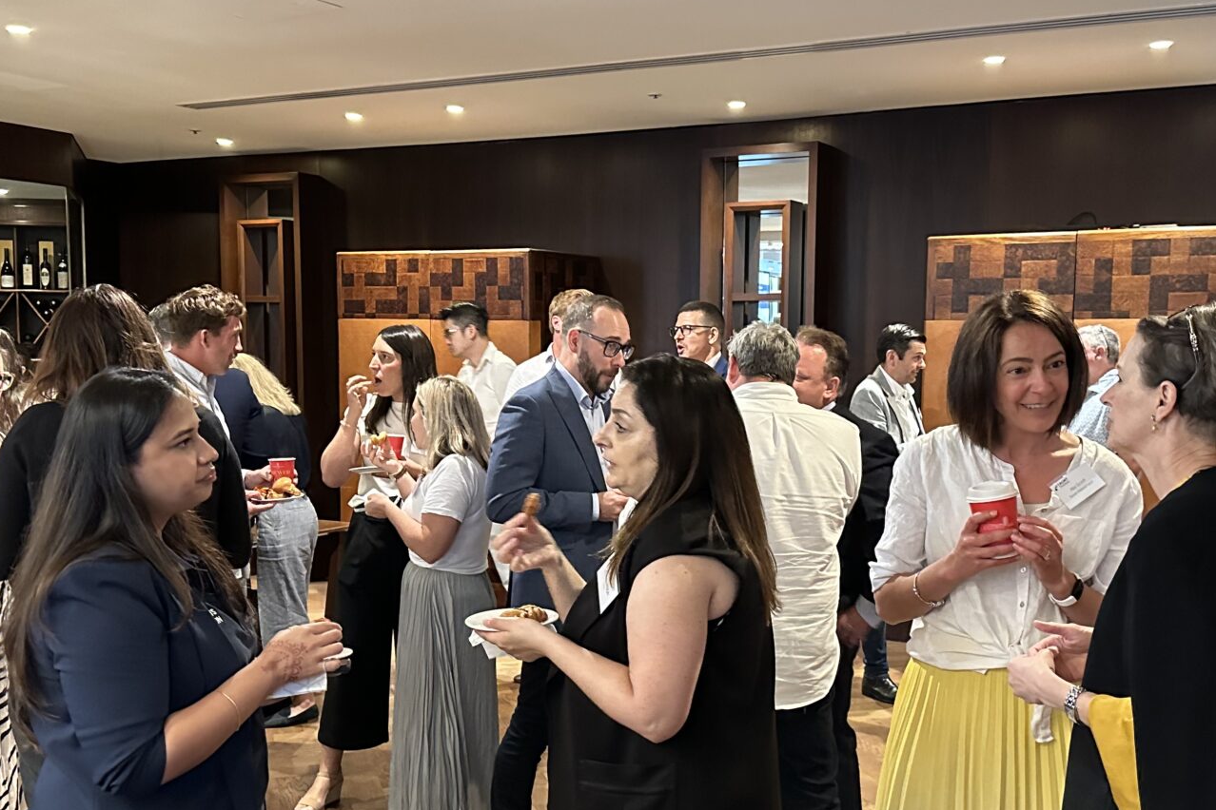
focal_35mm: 40
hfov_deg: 48.4
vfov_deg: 33.4
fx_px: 1351
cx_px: 662
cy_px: 449
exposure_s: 1/33
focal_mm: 6.86
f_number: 1.78
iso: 1000
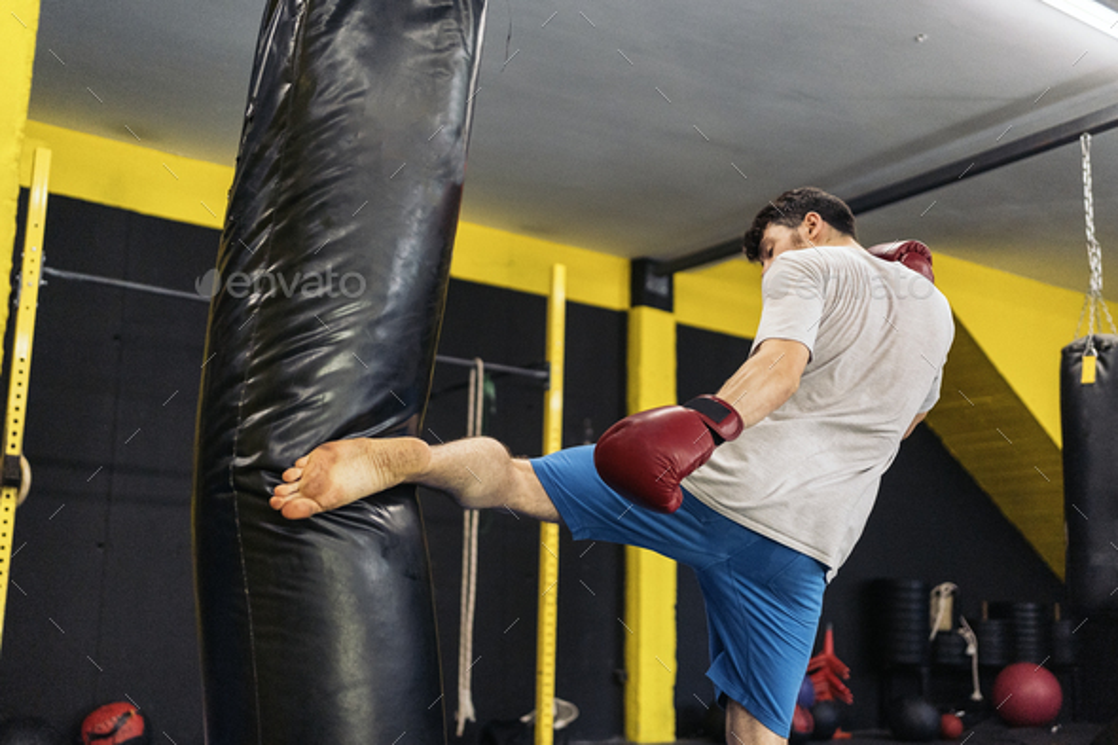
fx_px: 1087
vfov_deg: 37.8
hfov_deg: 54.4
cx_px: 559
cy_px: 372
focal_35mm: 35
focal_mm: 35
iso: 2500
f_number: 1.8
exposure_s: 1/1250
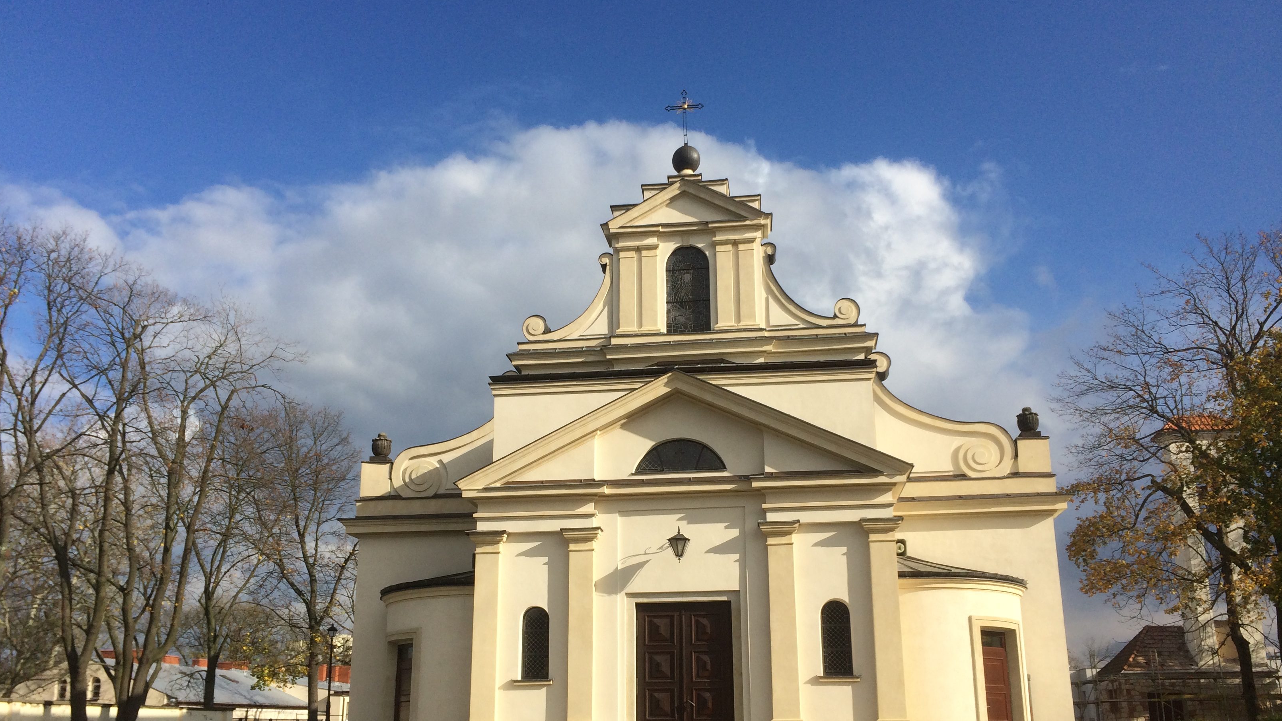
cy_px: 447
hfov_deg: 61.0
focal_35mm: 32
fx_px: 1088
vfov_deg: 36.5
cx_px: 638
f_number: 2.2
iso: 32
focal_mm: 4.15
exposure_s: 1/2933
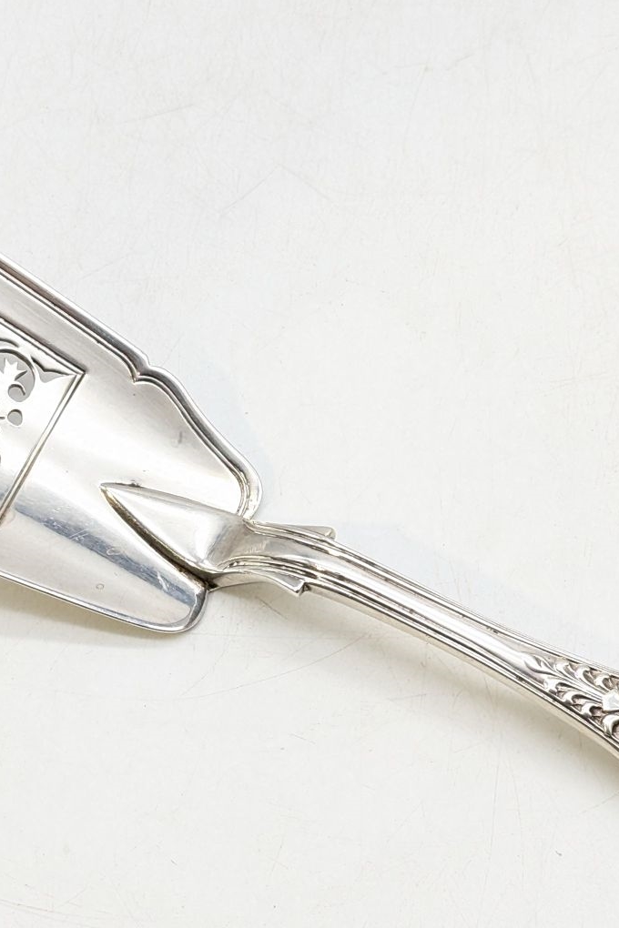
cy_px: 593
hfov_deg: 13.7
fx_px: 2579
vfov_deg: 20.4
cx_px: 226
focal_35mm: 100
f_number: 1.85
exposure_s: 1/308
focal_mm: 6.81
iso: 139
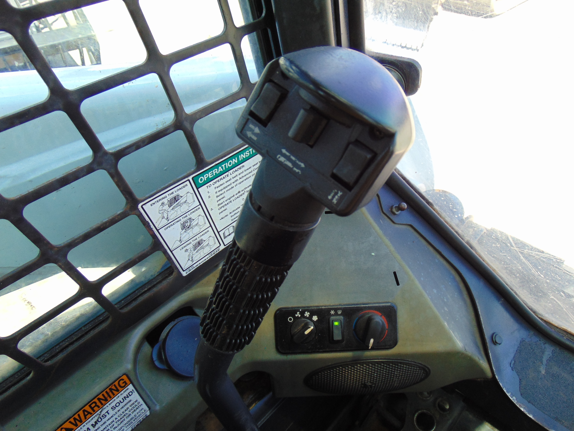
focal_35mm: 25
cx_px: 287
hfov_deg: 69.4
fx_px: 415
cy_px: 216
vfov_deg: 54.9
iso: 80
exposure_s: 1/160
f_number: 3
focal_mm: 4.5
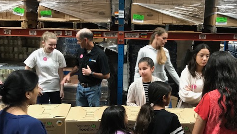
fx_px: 251
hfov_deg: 50.3
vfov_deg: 29.7
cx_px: 134
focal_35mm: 40
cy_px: 71
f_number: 1.8
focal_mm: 3.99
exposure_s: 1/15
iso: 80
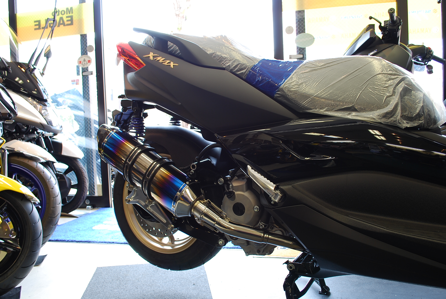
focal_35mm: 30
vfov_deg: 43.7
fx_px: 372
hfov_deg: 61.9
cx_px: 223
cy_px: 150
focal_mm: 20
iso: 100
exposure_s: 1/6
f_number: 6.3
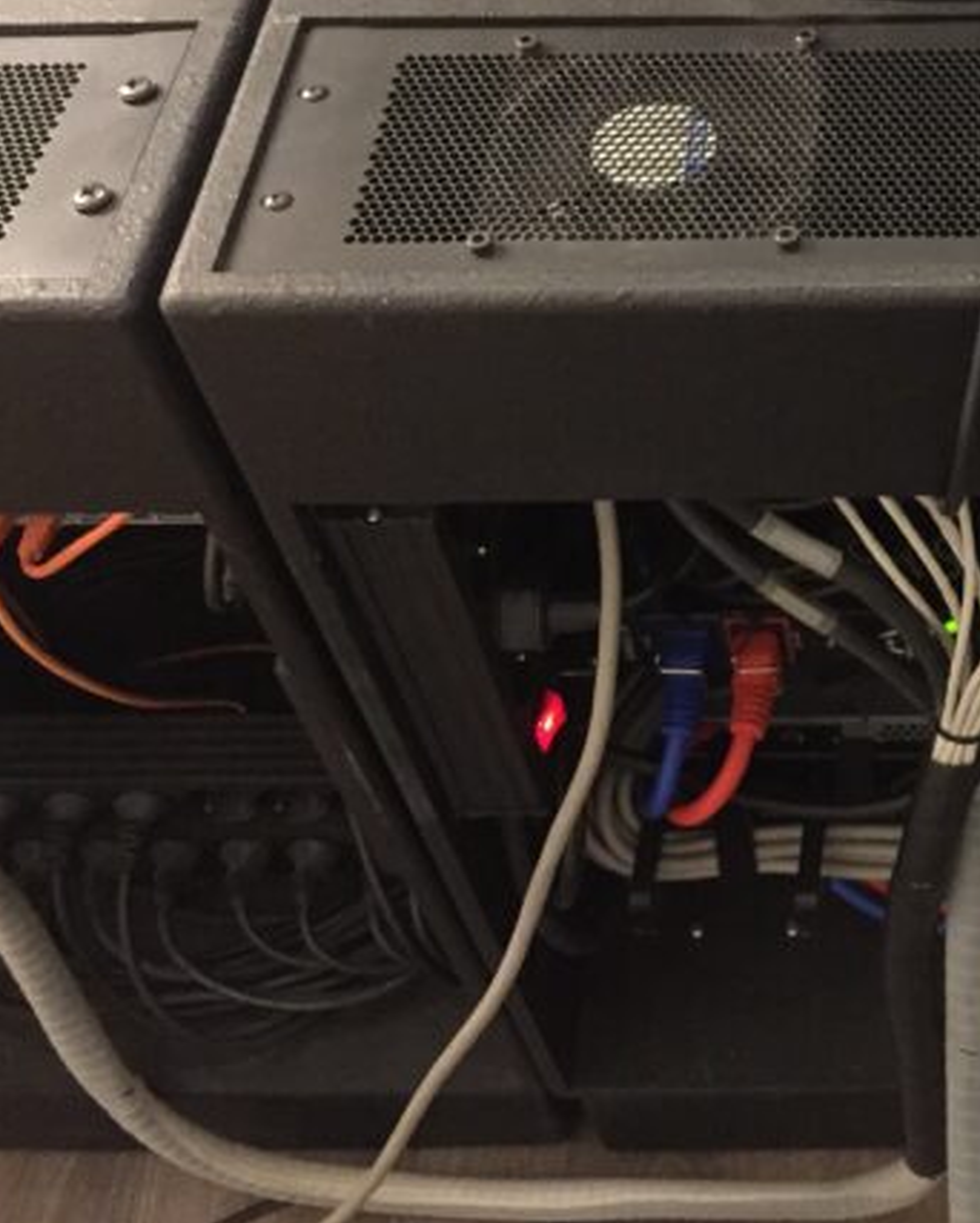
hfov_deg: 26.7
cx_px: 1029
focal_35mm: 53
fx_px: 1920
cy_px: 390
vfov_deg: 34.9
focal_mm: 4.15
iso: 400
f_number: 2.2
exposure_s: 1/17
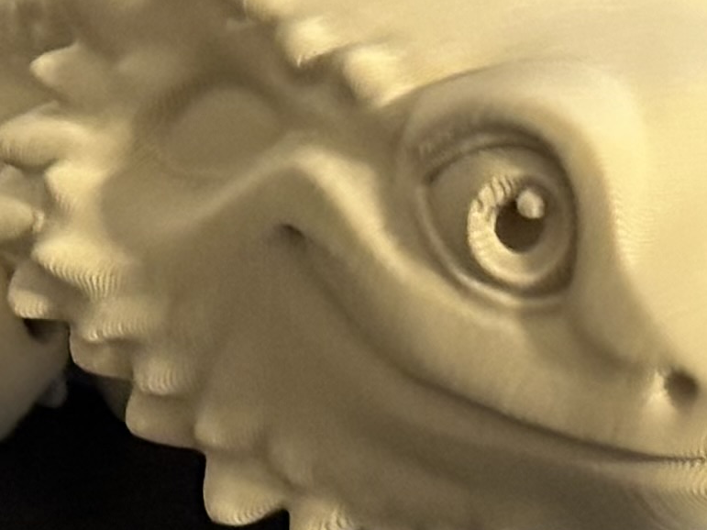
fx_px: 5126
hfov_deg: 7.9
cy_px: 297
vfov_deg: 5.9
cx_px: -15
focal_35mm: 251
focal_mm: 6.86
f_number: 1.78
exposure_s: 1/30
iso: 640
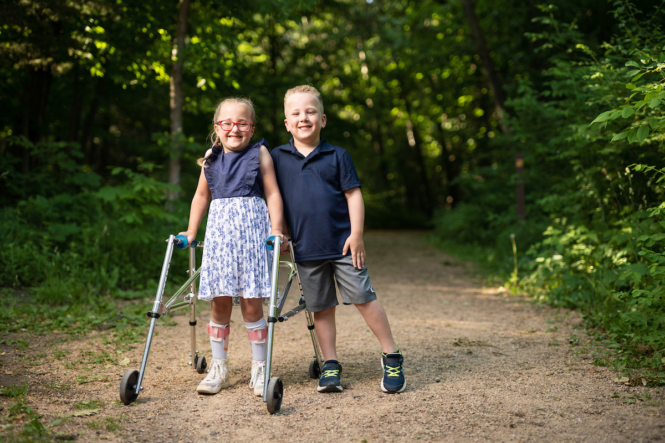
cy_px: 222
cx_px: 332
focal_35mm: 50
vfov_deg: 27.0
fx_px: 924
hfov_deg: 39.6
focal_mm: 50
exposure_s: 1/200
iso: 100
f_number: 1.8
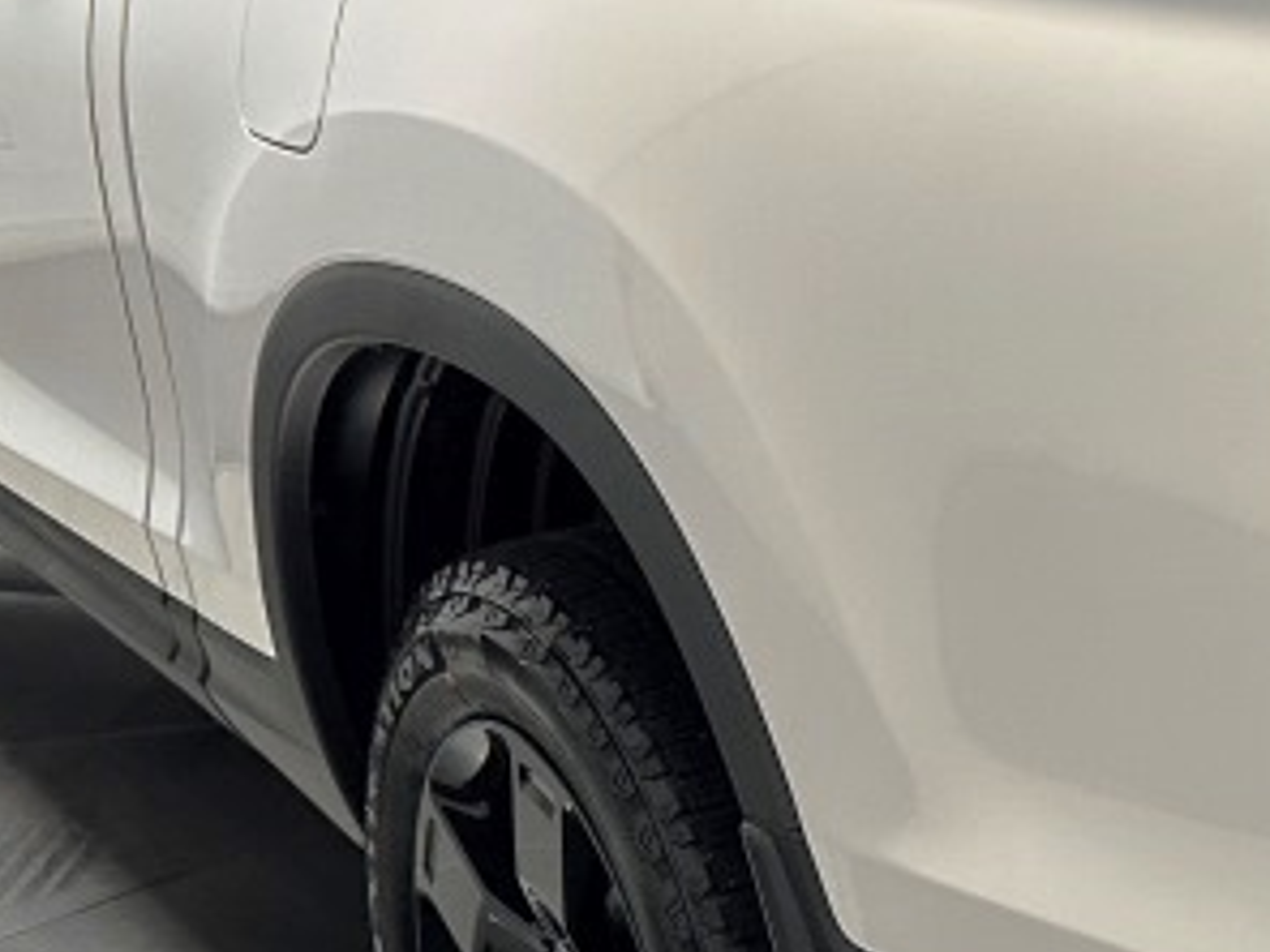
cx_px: 1459
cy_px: 579
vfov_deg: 17.8
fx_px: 3045
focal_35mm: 83
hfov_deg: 22.0
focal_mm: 6.86
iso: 250
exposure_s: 1/60
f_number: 1.78
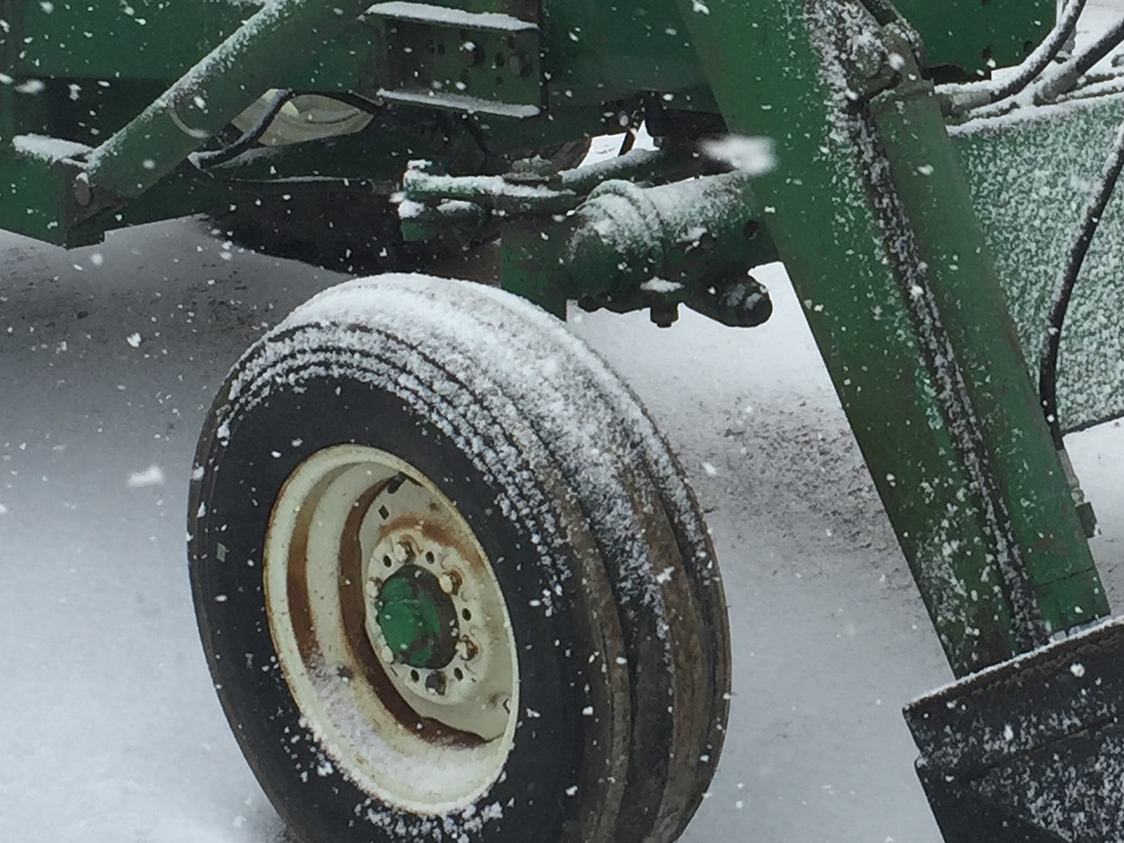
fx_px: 3215
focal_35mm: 99
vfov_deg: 14.9
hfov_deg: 19.5
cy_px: 262
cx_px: 959
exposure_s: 1/557
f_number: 2.2
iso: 32
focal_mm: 4.15
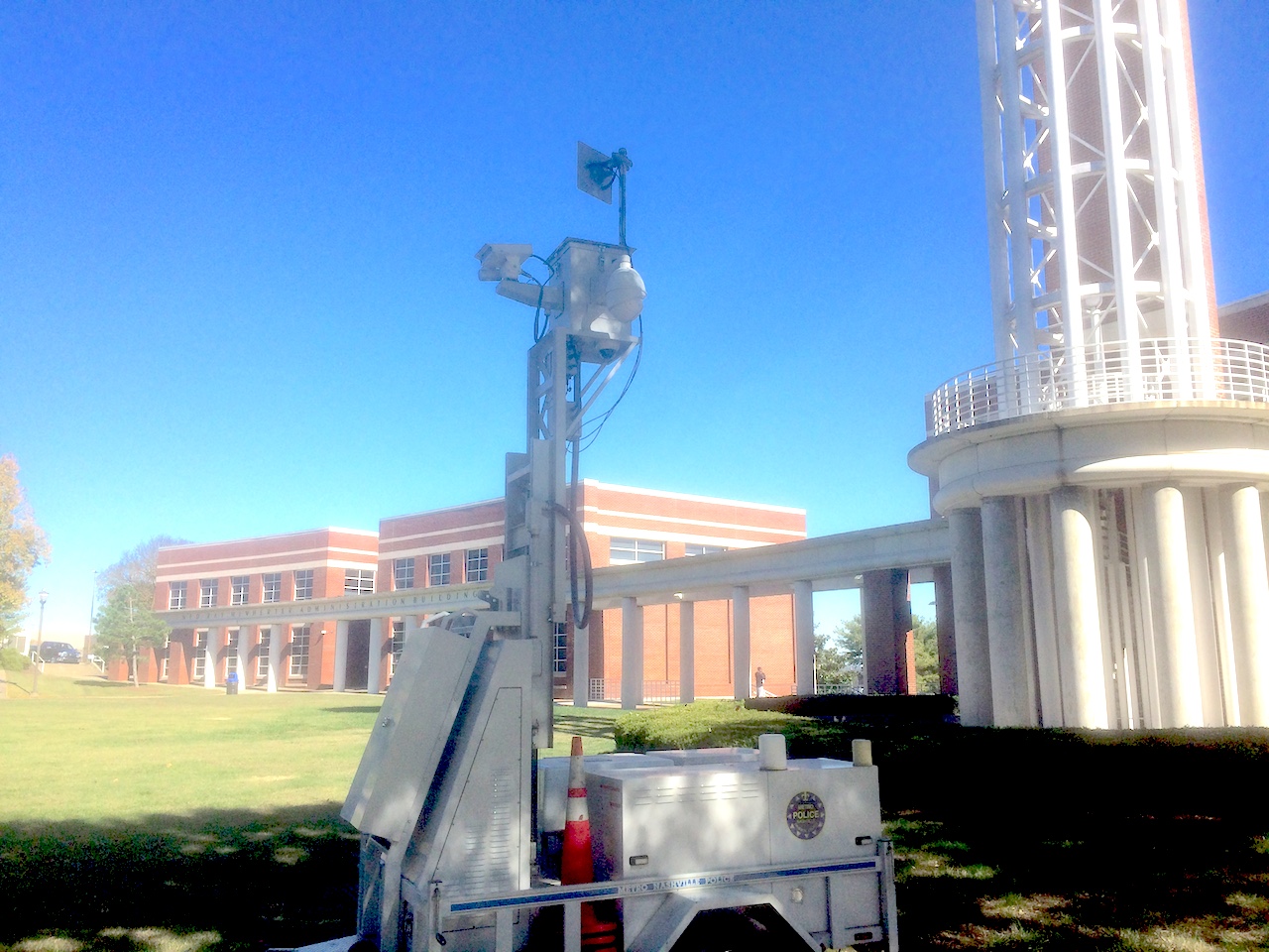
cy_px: 476
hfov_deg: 61.7
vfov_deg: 48.2
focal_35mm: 29
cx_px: 634
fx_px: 1063
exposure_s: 1/1866
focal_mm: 4.15
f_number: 2.2
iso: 32
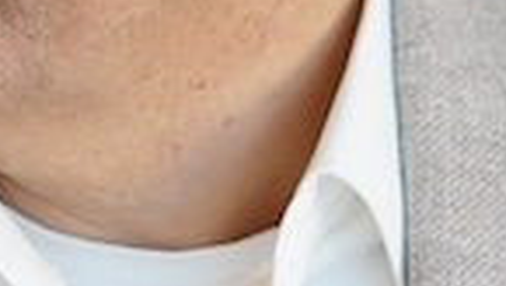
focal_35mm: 432
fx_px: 5804
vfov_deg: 2.8
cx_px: 21
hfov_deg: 5.0
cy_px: 596
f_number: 2.2
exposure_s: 1/800
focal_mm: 50
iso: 1000
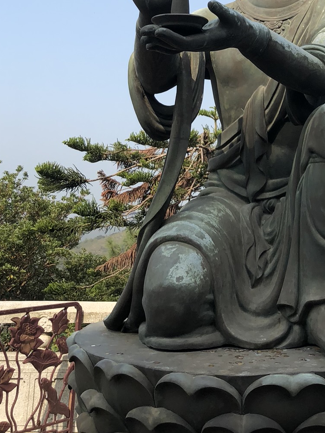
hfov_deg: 25.0
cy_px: 3
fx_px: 713
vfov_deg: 31.3
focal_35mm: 57
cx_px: 283
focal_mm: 4
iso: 20
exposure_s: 1/1412
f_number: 1.8
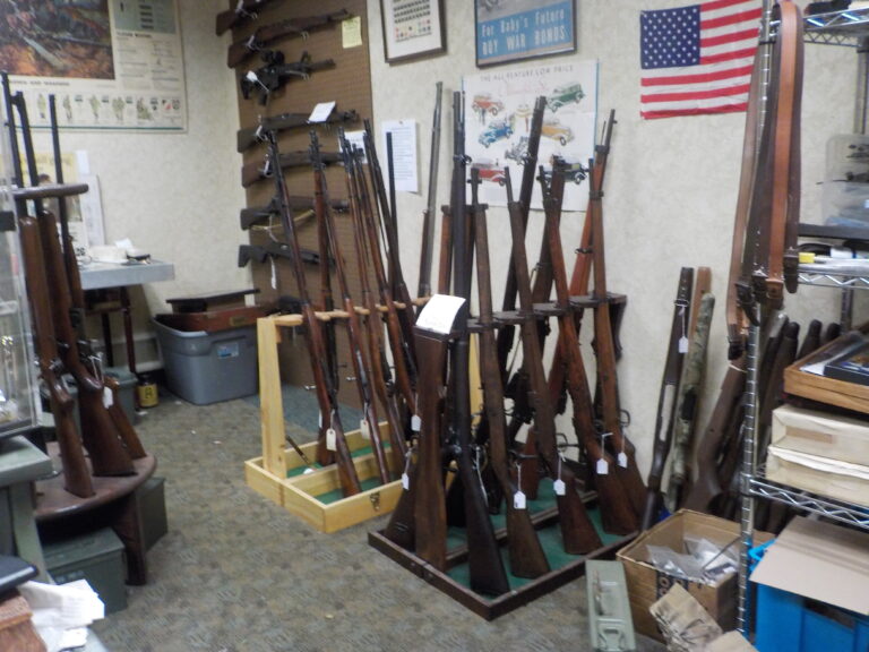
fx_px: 753
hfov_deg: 60.0
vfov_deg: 46.8
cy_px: 326
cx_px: 434
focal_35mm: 30
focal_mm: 4.1
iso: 400
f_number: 3.3
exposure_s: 1/10
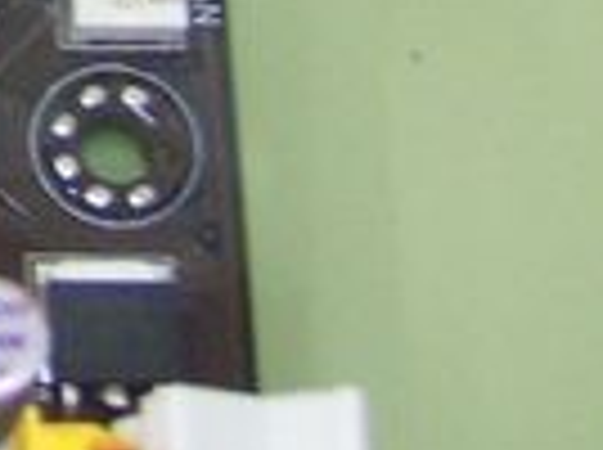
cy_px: -693
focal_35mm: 215
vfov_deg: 6.5
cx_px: -927
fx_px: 3739
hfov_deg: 8.3
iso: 160
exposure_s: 1/10
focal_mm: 6.2
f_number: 2.8
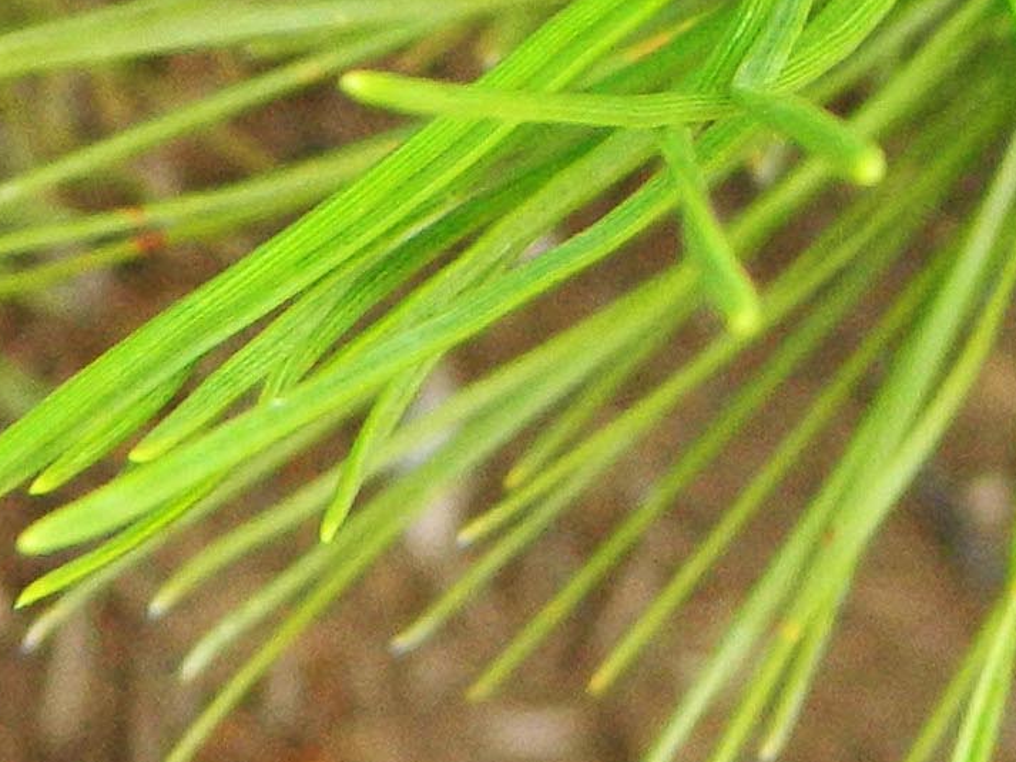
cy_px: -715
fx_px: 6223
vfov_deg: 6.8
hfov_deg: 9.3
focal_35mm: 212
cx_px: 1049
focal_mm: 6.2
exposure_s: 1/250
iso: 220
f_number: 3.3
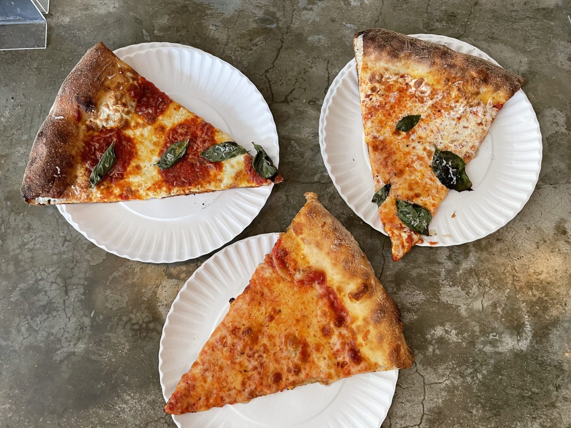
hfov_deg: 65.3
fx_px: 445
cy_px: 214
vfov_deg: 51.4
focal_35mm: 27
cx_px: 277
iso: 100
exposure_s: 1/60
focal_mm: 4.2
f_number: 1.6
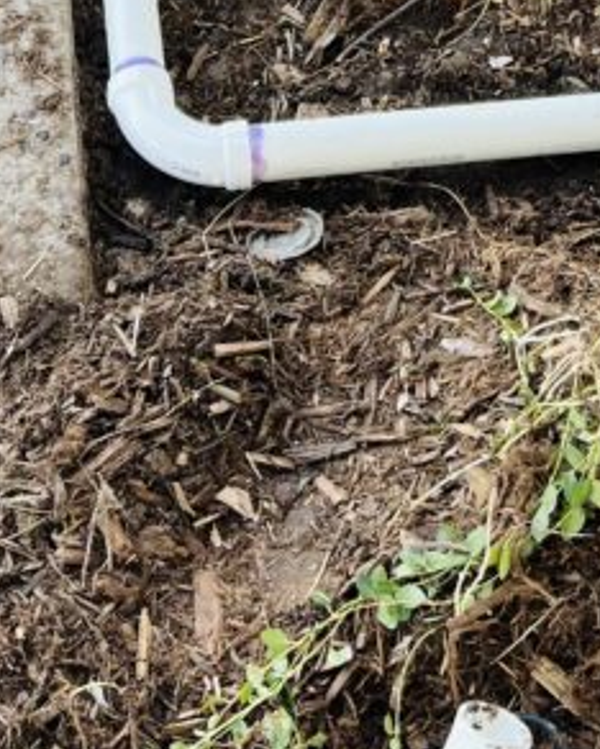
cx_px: 346
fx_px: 1973
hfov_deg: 17.3
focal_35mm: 89
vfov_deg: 19.5
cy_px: -272
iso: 50
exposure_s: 1/121
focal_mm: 5.7
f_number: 1.5
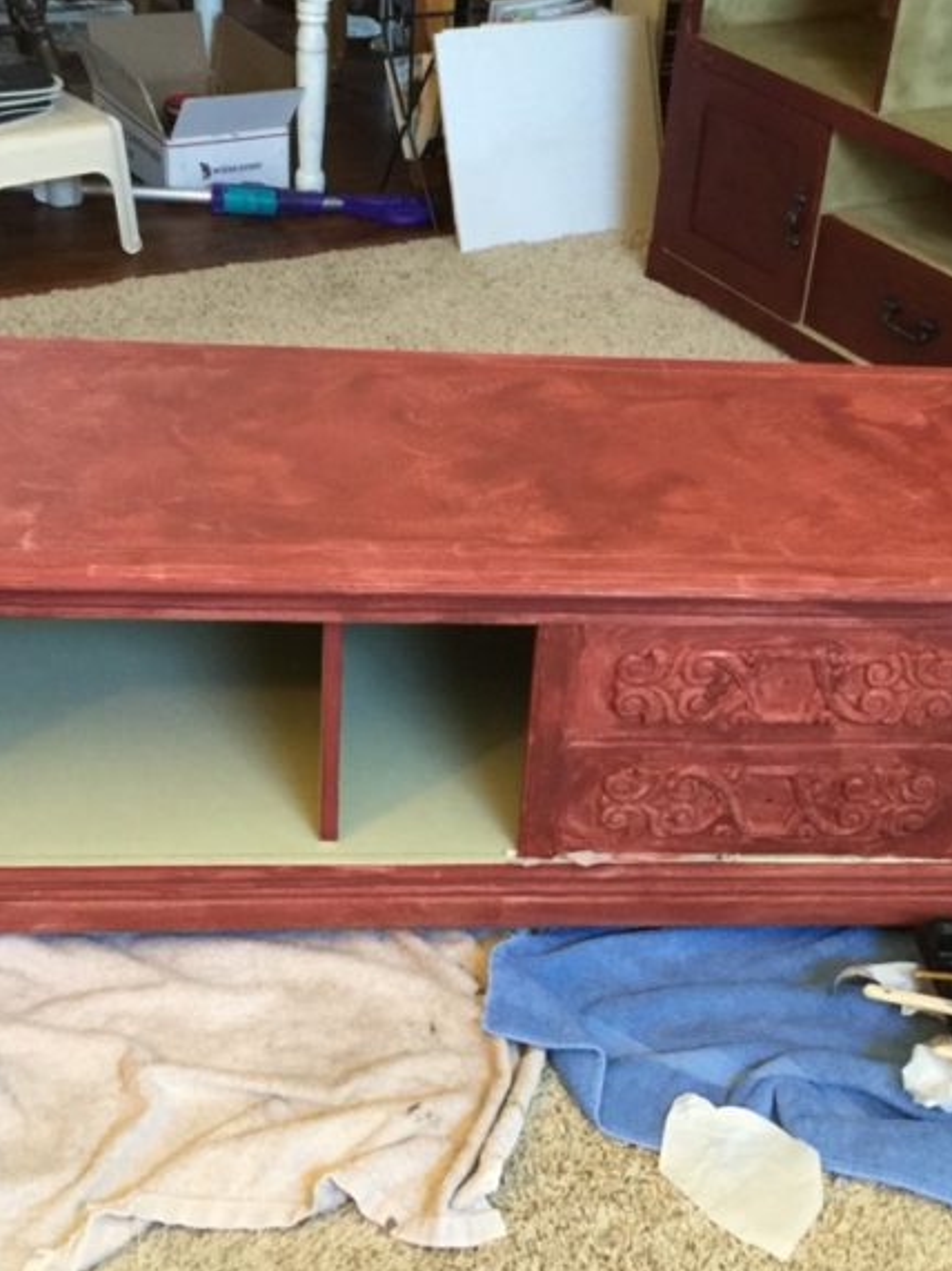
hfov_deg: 28.0
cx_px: 567
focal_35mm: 52
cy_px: 603
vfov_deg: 36.8
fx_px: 1907
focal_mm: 4.15
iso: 125
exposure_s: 1/15
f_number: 2.2
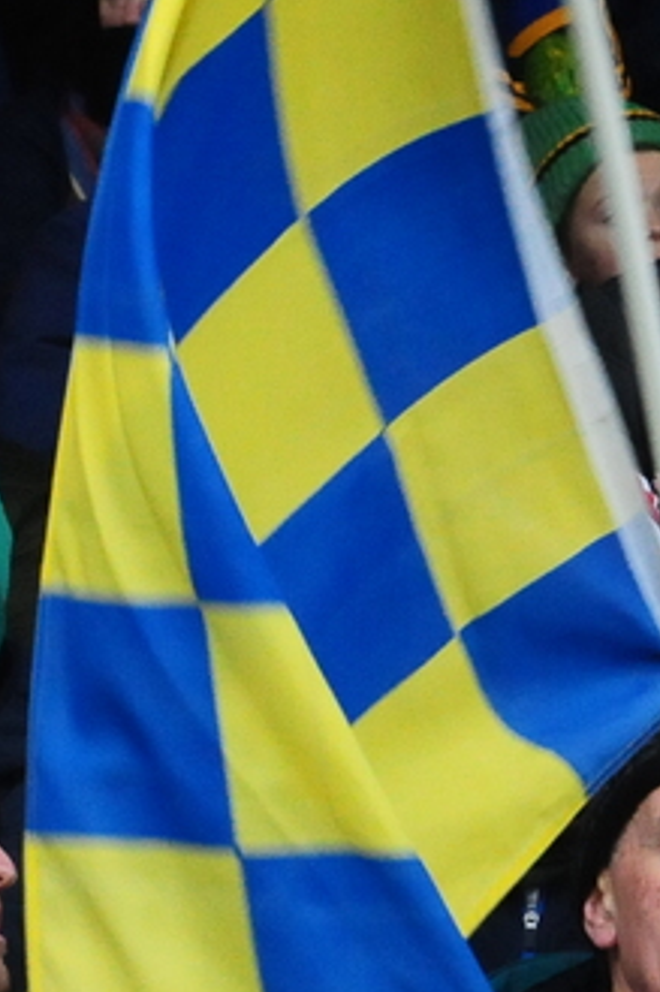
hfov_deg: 3.3
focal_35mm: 410
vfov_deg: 5.0
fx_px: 11286
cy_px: 561
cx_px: 1323
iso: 3200
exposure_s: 1/200
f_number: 7.1
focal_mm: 100
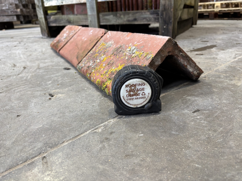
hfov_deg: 67.3
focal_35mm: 26
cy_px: 90
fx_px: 182
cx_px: 121
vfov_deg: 53.1
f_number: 1.6
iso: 100
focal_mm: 5.96
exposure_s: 1/50
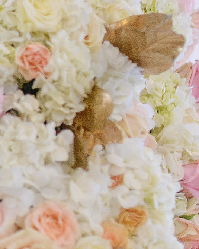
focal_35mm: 177
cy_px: 143
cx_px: -276
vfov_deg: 10.9
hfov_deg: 8.1
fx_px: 1302
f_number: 1.4
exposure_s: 1/320
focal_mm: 35
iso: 800
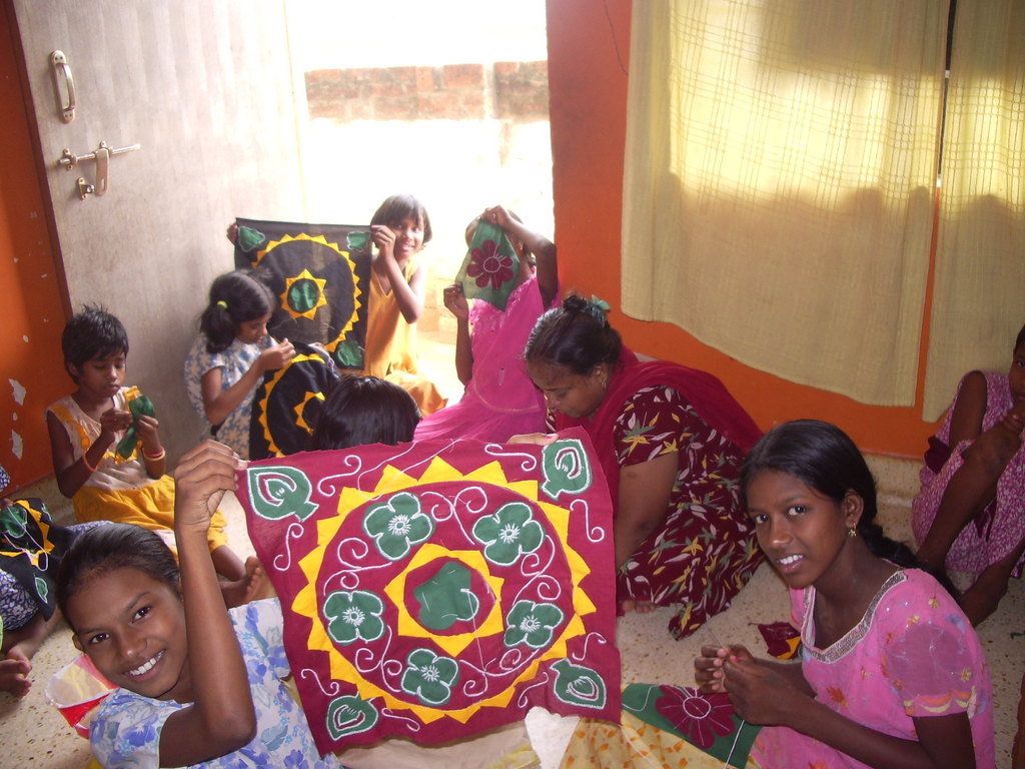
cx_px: 512
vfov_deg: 40.7
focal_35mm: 35
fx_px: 1036
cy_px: 384
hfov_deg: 52.6
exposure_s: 1/40
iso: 80
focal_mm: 5.8
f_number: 2.6
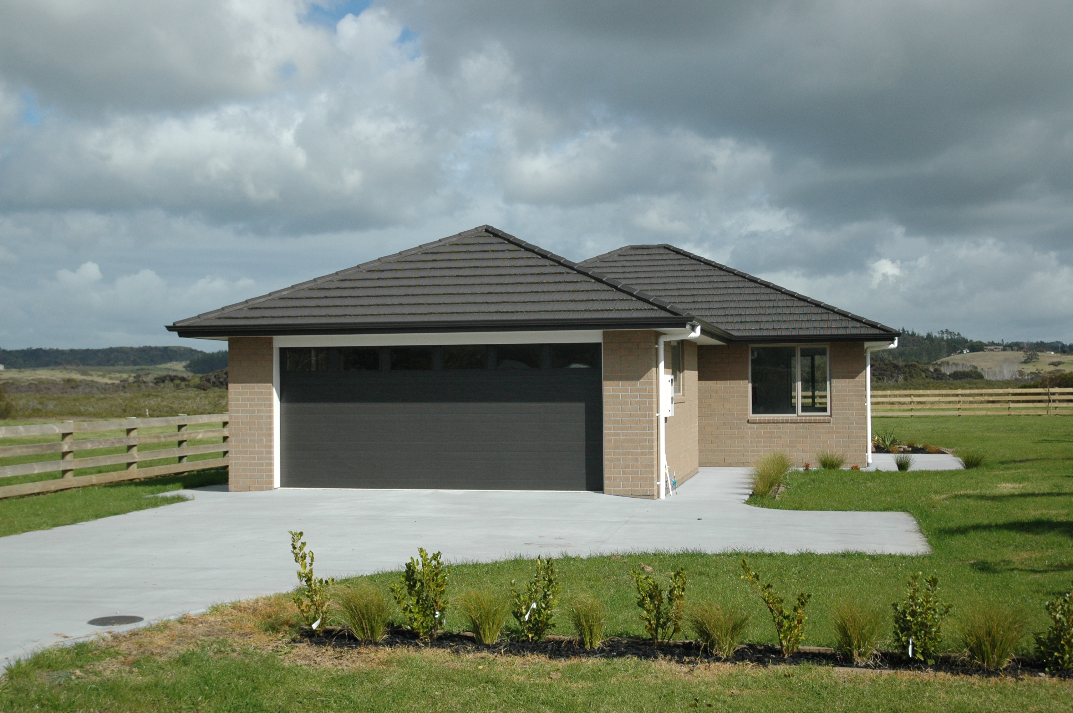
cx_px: 536
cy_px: 356
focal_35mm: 46
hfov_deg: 42.4
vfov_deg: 28.9
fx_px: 1385
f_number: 4
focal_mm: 31
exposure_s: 1/5000
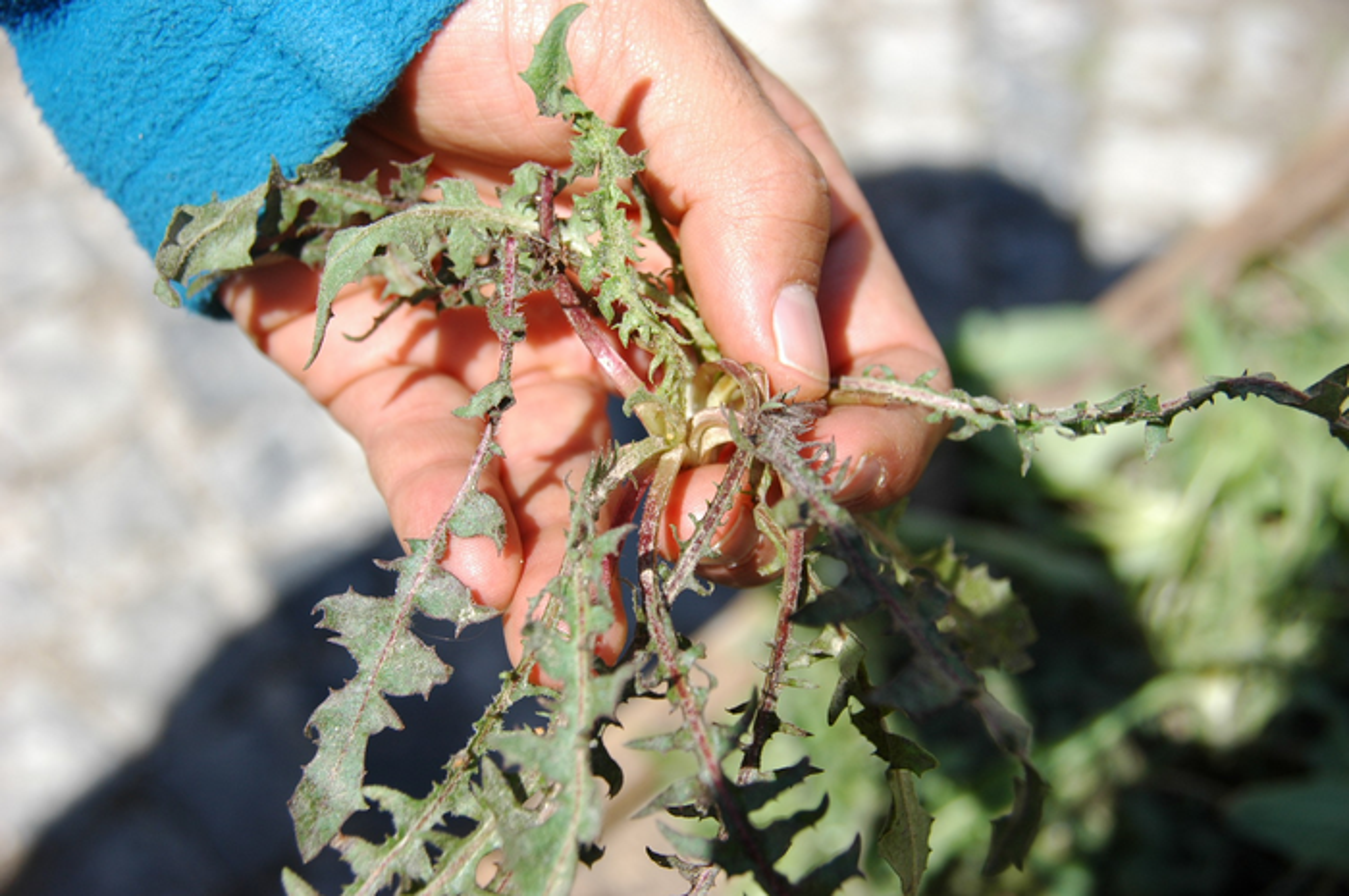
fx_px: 2807
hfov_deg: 27.0
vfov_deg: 18.1
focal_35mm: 75
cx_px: 674
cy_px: 448
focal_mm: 50
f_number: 8
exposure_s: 1/640
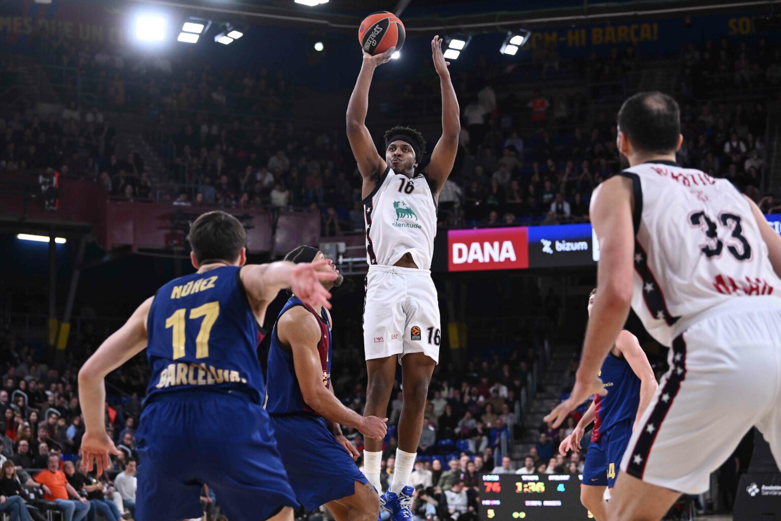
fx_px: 1518
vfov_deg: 19.5
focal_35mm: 70
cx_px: 390
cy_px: 260
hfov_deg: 28.8
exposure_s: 1/1600
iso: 2000
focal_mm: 70
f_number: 3.5
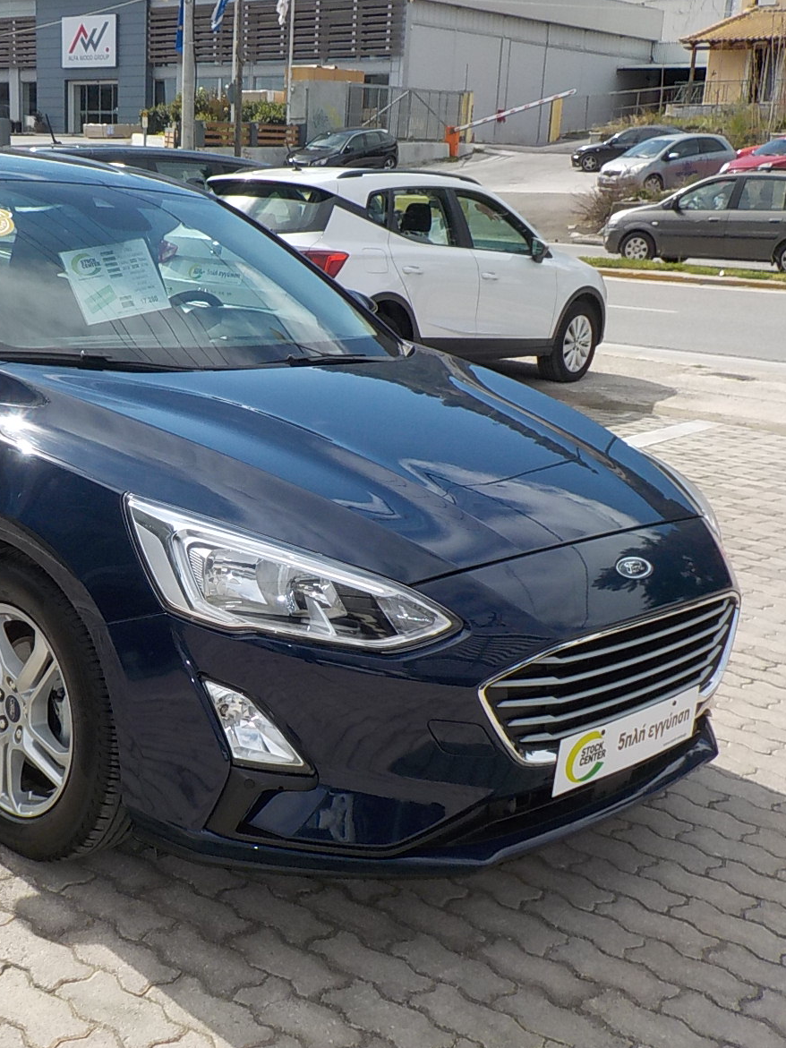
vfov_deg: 45.8
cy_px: 528
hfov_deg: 34.2
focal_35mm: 41
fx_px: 1242
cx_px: 173
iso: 125
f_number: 3.3
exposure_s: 1/1250
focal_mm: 4.1
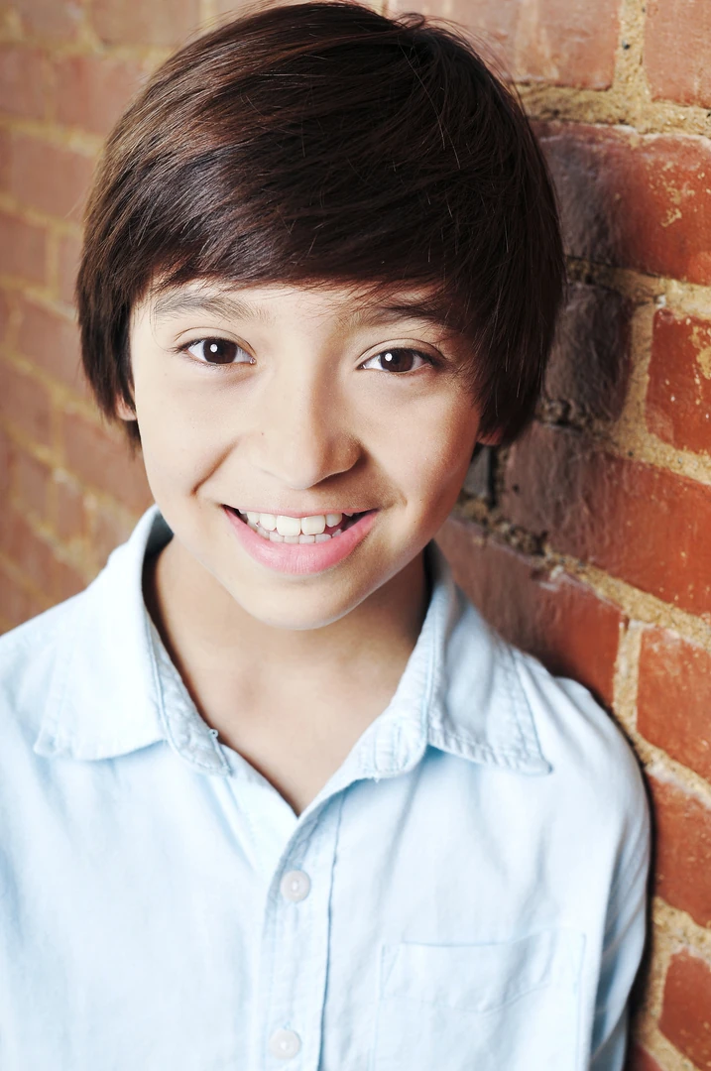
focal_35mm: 52
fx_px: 1560
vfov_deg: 37.9
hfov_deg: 25.7
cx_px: 356
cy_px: 536
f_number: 4.5
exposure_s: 1/250
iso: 250
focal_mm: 35
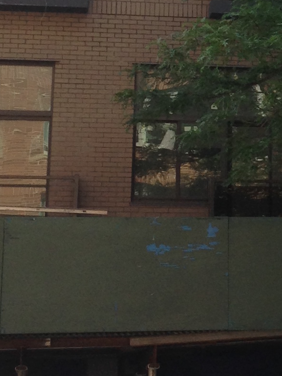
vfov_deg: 14.1
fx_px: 1487
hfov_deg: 10.7
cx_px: 308
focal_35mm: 137
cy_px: -22
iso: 50
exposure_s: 1/366
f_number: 2.4
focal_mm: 4.12
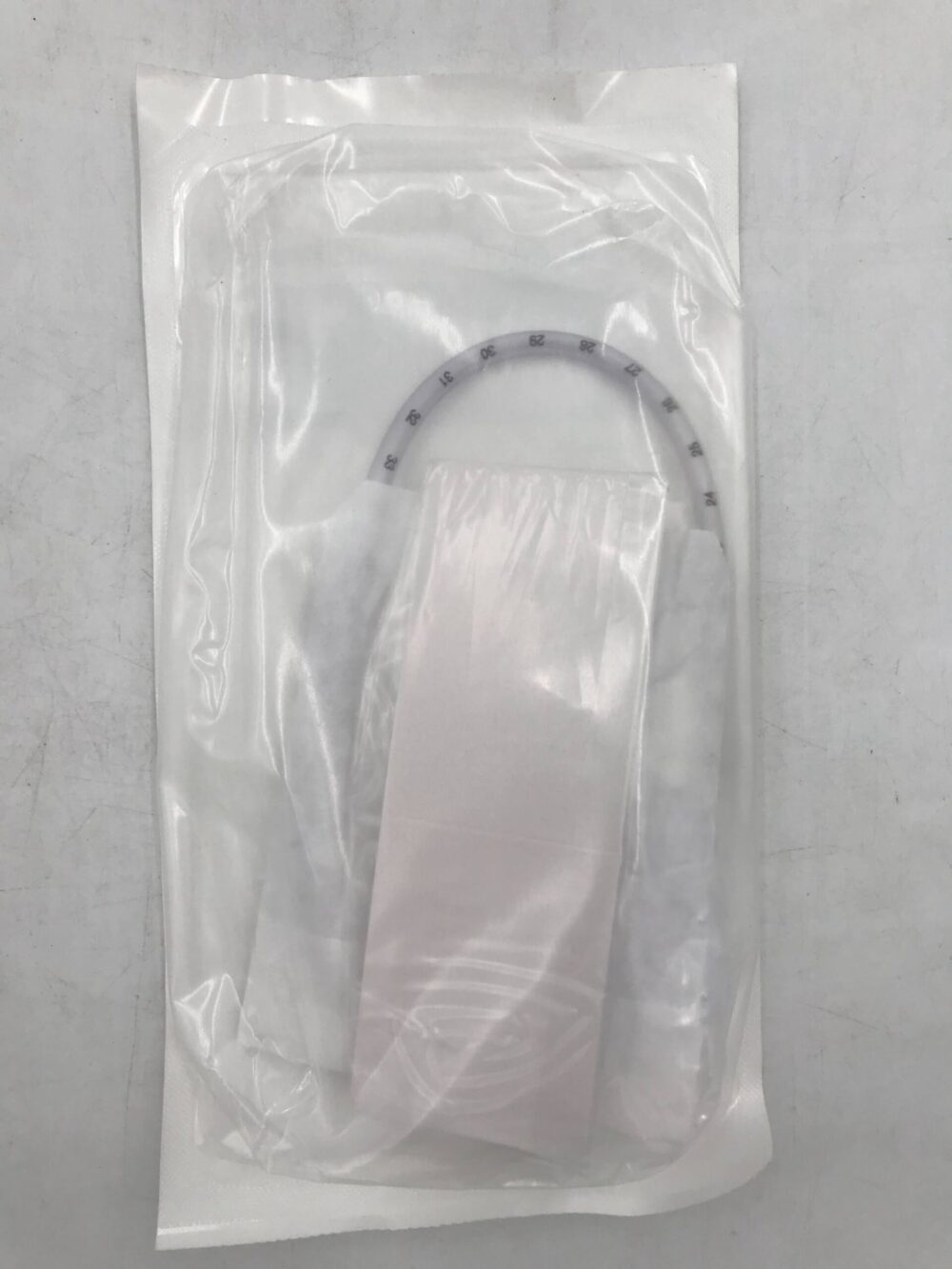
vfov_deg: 63.4
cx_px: 476
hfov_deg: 49.8
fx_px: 1027
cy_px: 634
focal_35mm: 28
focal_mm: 3.99
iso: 20
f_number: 1.8
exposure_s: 1/334
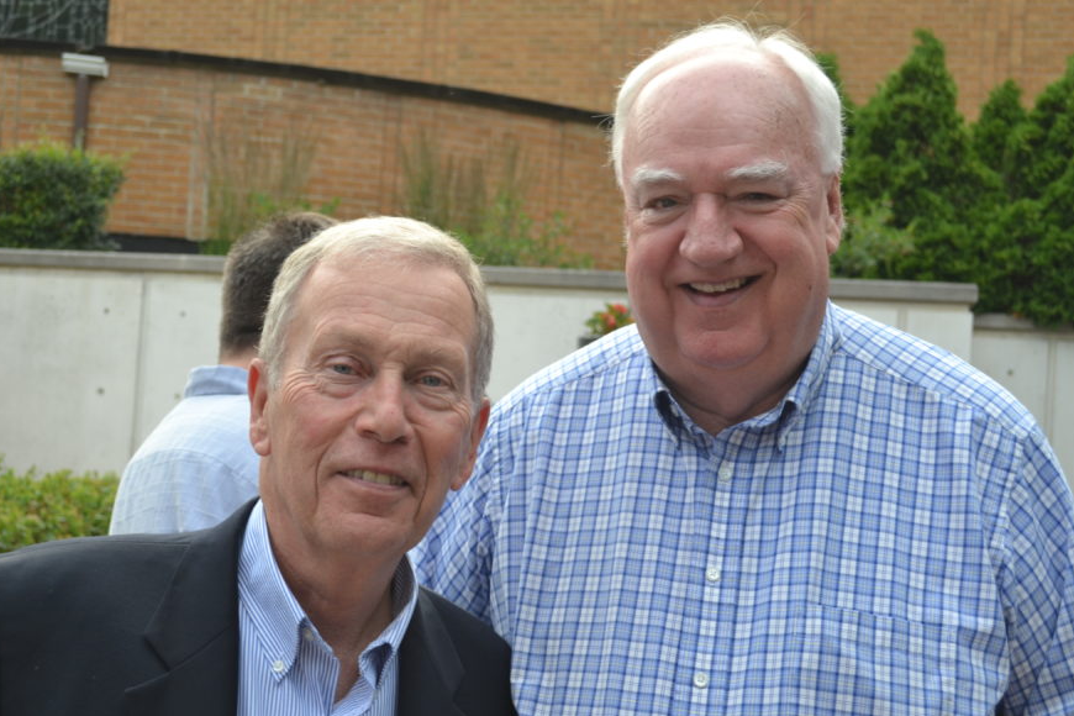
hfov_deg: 37.5
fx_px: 1581
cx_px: 480
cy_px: 381
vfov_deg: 25.5
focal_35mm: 53
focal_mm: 30
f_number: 5.6
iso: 200
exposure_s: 1/125
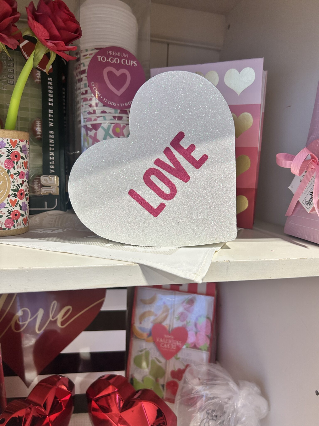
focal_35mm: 26
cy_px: 213
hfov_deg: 53.1
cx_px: 160
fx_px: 319
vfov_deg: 67.3
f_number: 1.5
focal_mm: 5.7
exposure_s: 1/120
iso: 100
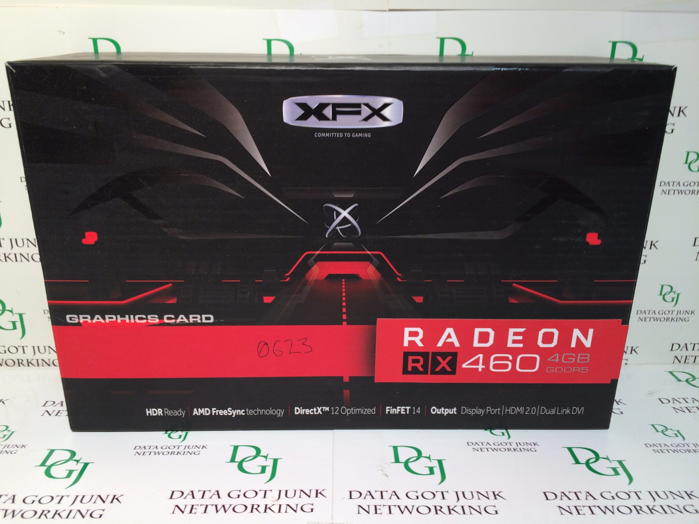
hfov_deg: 61.7
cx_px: 350
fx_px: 586
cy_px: 262
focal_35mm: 29
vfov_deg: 48.2
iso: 32
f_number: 2.2
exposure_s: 1/60
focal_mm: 4.15
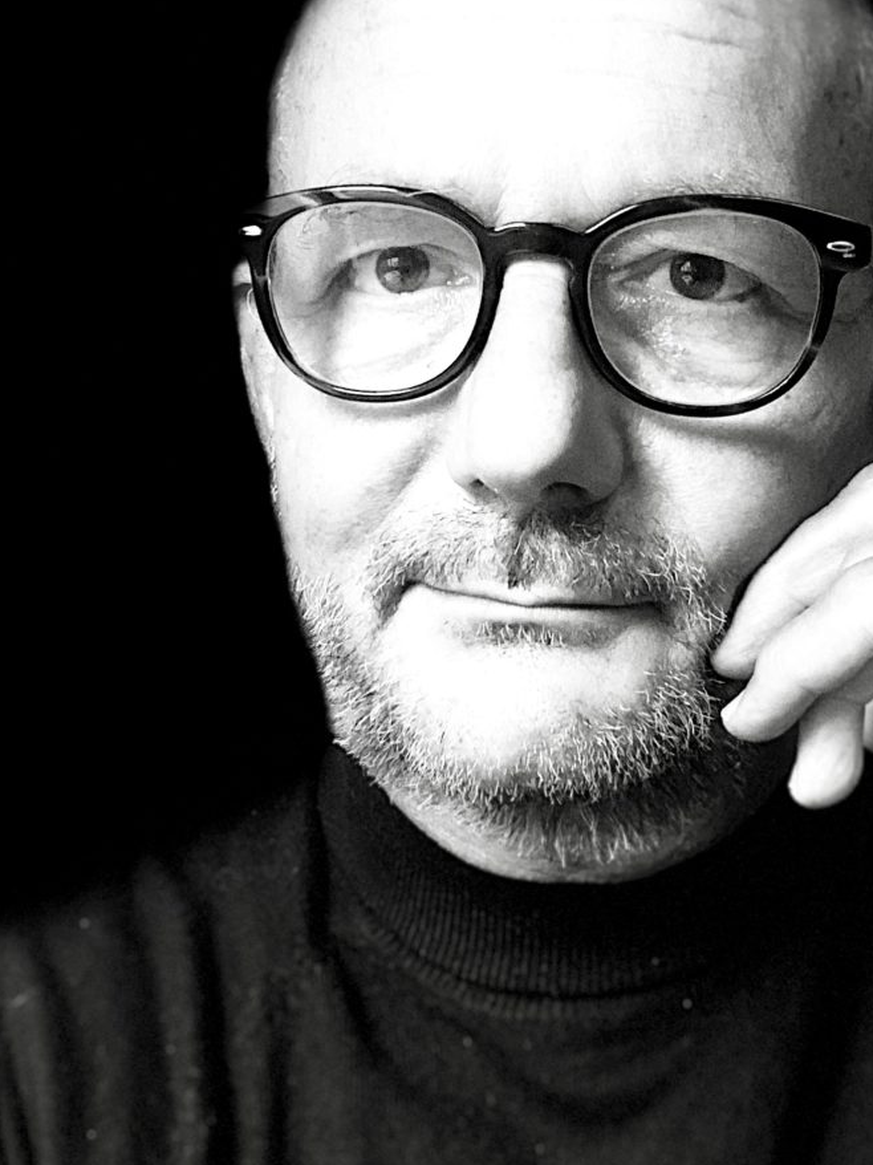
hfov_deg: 26.1
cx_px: 505
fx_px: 1884
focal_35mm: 56
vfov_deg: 34.2
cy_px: 437
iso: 160
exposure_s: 1/48
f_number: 2.2
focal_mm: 2.87
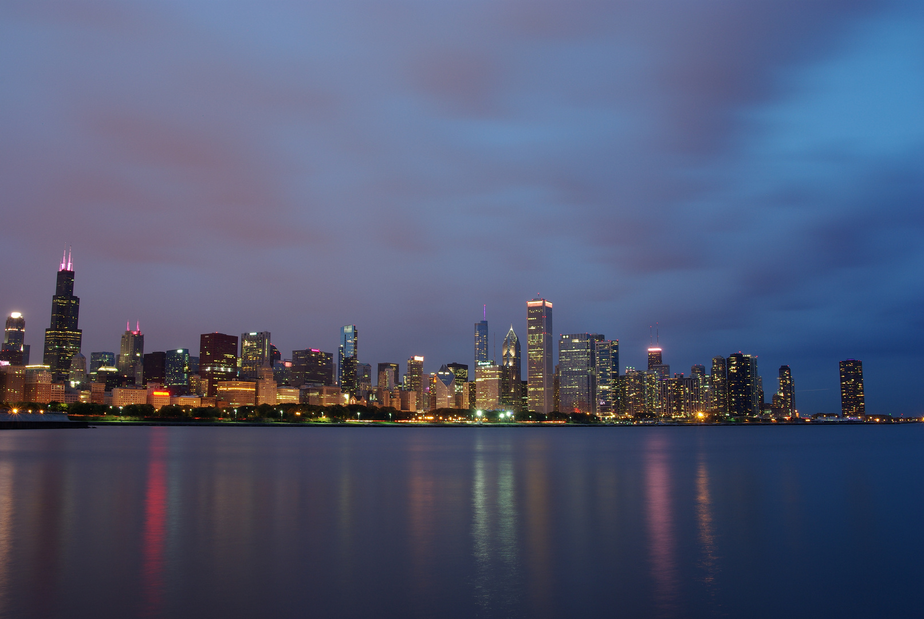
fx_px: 810
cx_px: 462
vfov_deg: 41.8
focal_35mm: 32
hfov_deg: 59.4
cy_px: 310
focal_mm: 21
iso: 100
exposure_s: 25
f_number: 13
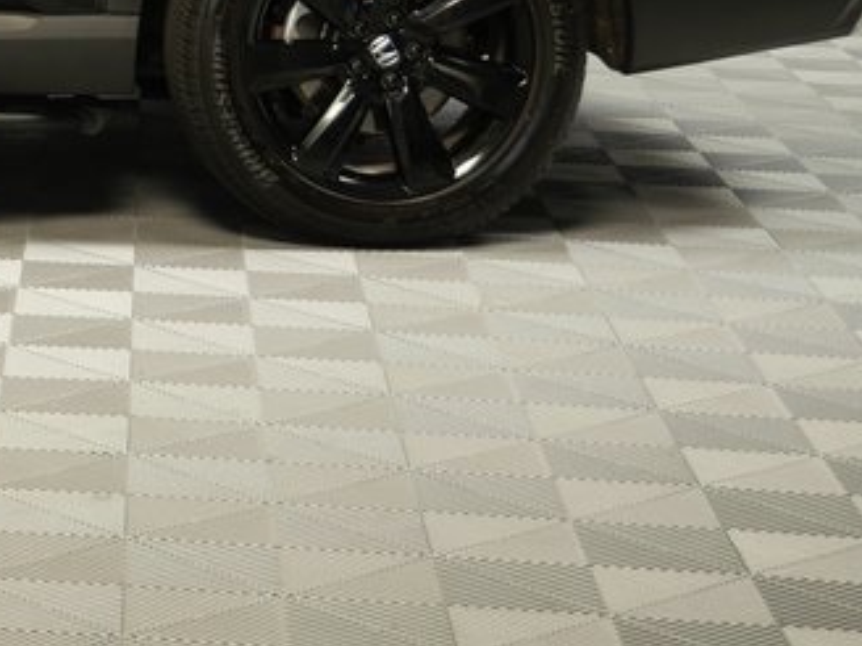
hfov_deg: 14.8
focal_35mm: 125
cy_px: -192
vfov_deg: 11.5
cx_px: -373
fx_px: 3113
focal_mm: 20
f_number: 4.1
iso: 250
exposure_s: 1/200
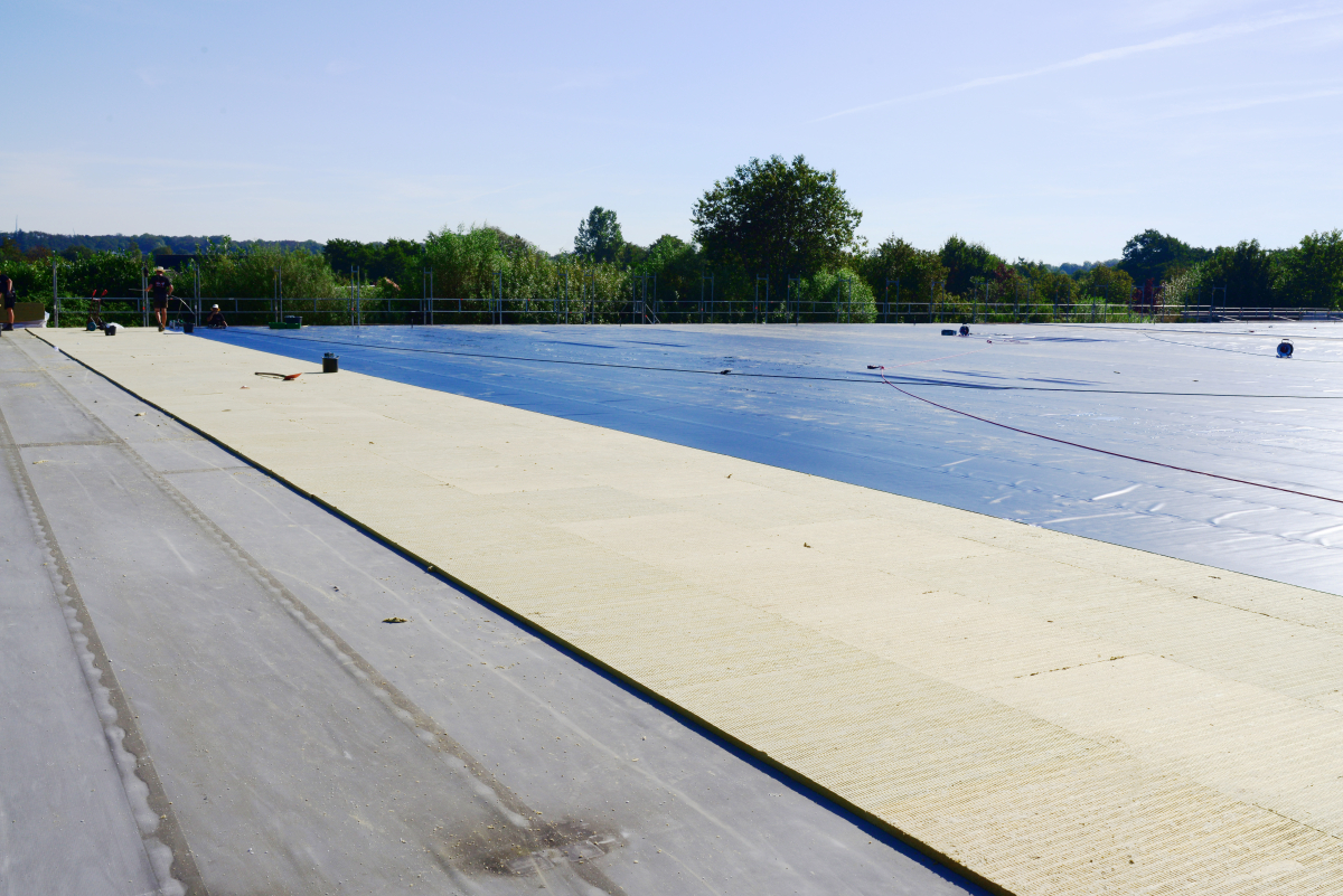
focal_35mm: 35
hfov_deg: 54.4
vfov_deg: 37.9
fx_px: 1306
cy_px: 448
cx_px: 672
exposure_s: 1/500
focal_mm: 35
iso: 200
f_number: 16
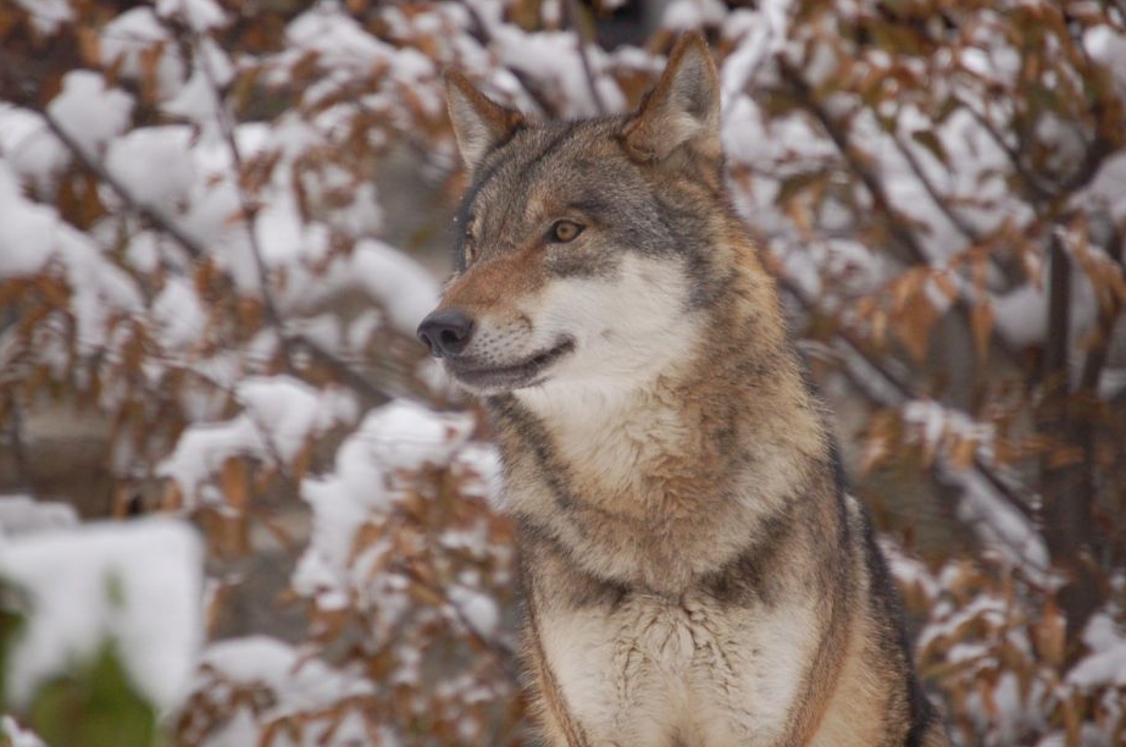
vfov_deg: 3.5
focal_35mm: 390
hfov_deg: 5.3
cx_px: 601
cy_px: 373
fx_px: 12177
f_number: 5.6
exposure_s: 1/500
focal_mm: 200
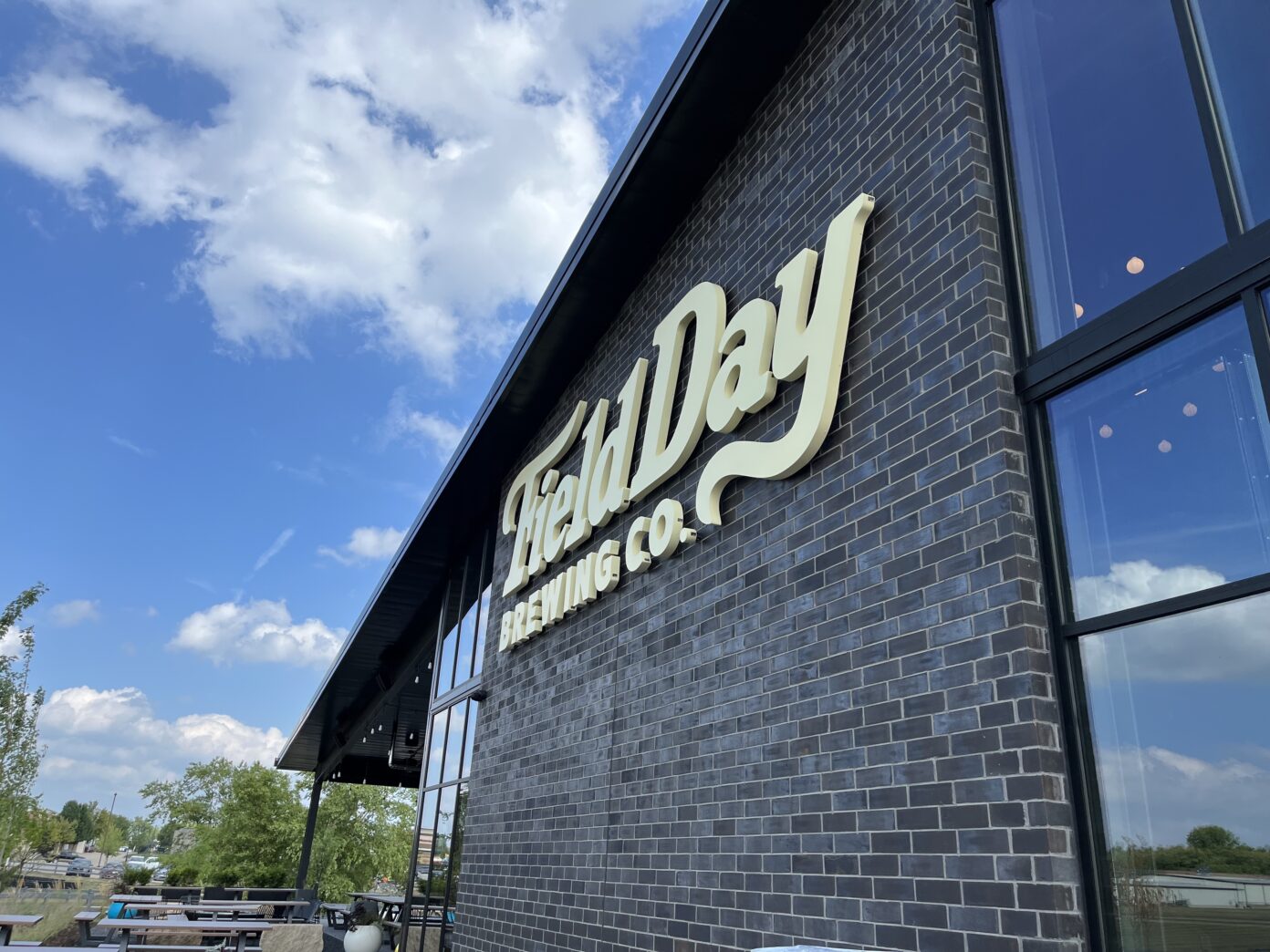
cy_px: 476
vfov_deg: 53.1
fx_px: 954
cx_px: 635
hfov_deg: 67.3
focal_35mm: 26
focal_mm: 5.1
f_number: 1.6
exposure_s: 1/2571
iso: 50
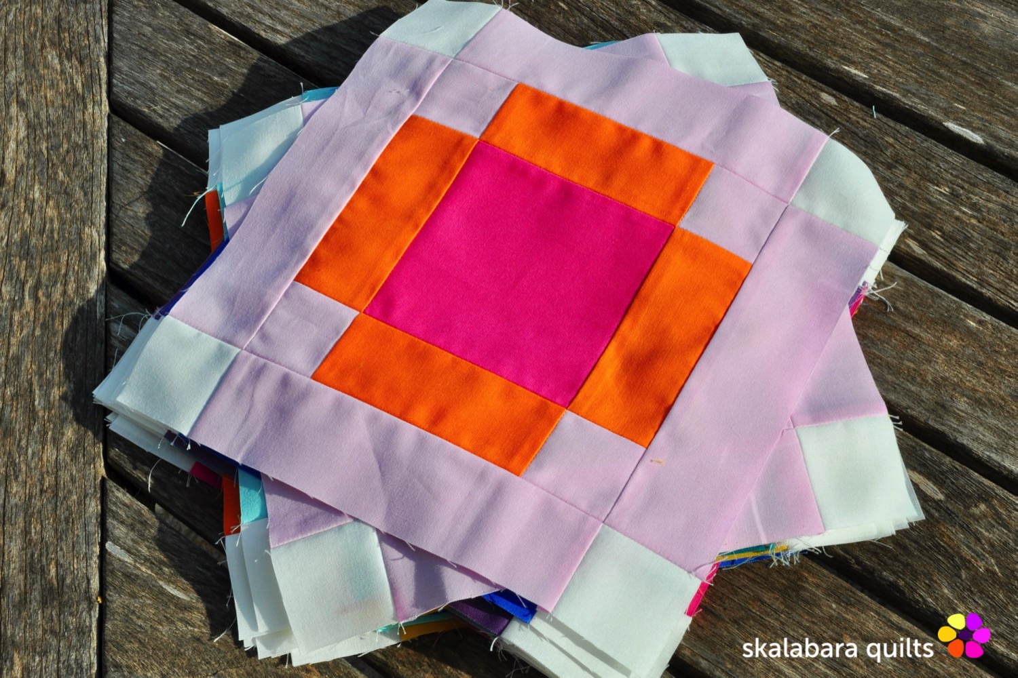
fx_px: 1188
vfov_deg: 31.9
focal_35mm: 42
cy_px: 339
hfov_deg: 46.4
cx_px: 509
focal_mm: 28
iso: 200
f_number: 14
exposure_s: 1/200
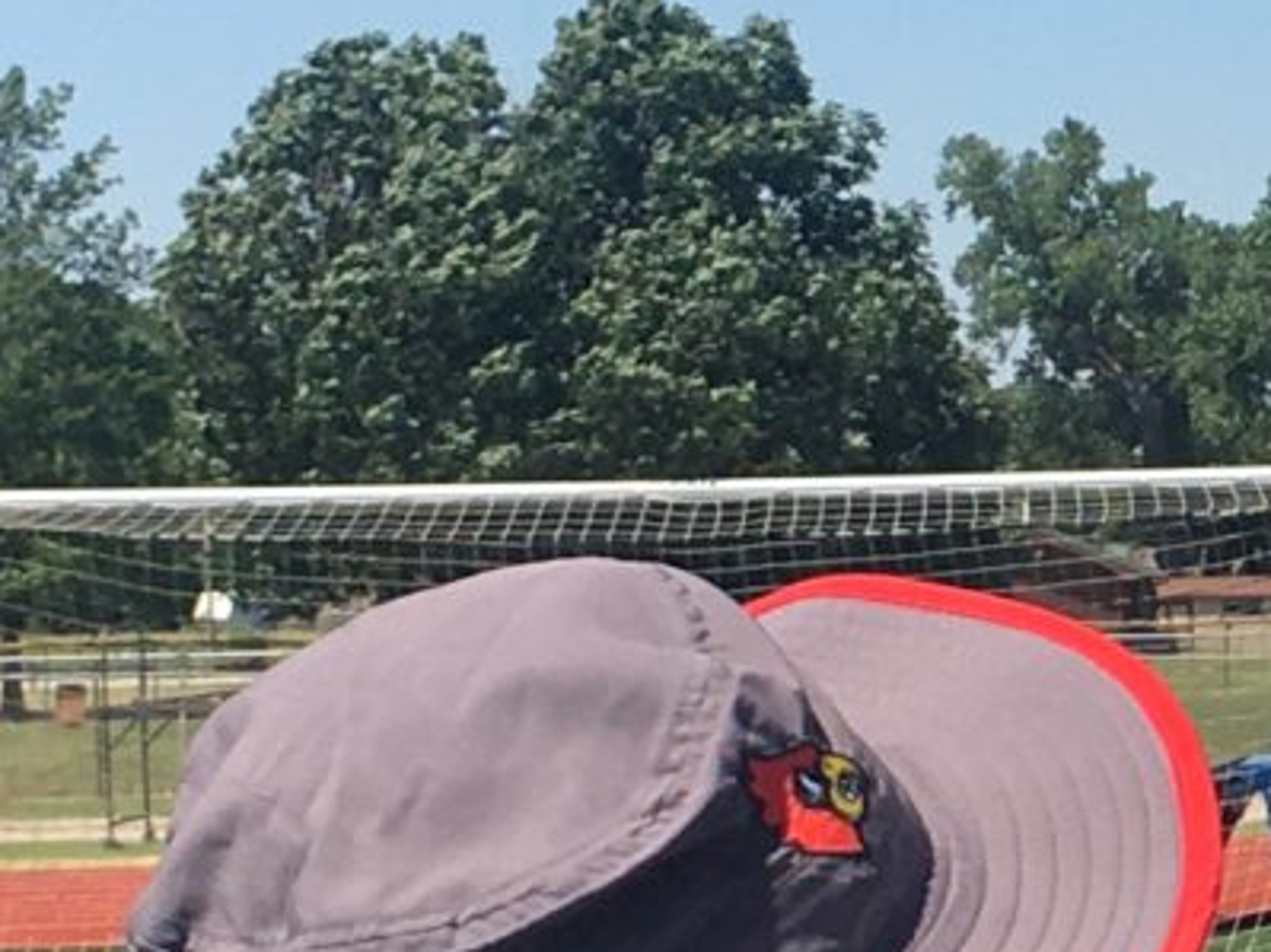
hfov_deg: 10.3
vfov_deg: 8.0
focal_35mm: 186
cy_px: 579
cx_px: 1781
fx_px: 6827
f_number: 2.2
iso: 25
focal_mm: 4.15
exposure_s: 1/1425
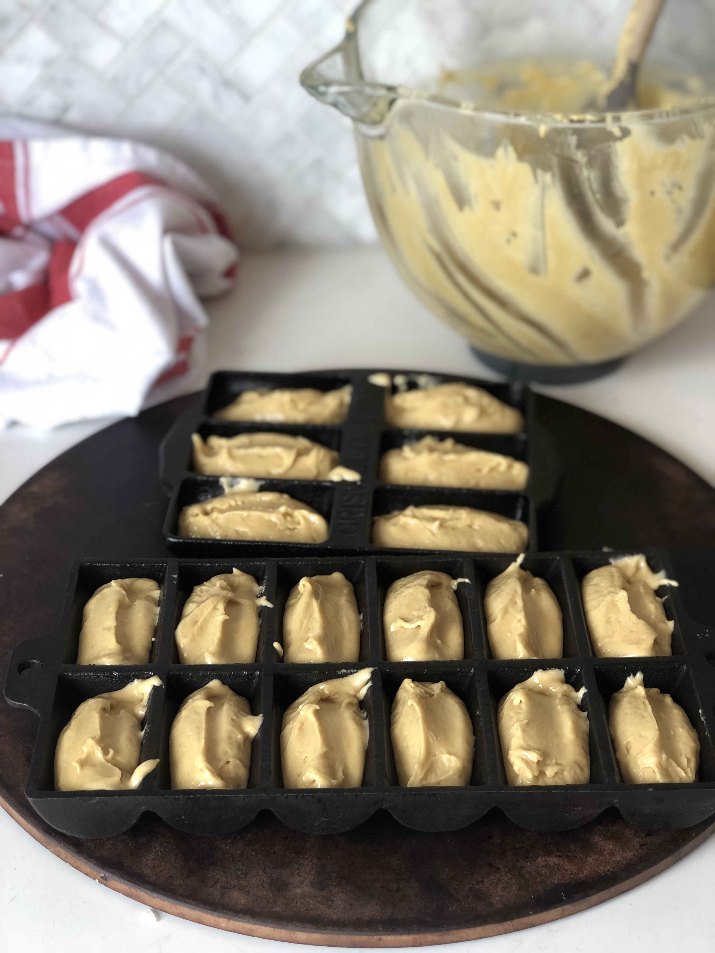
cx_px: 358
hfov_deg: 25.7
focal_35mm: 57
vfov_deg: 33.8
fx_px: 1570
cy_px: 476
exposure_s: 1/30
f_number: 2.8
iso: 32
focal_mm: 6.6
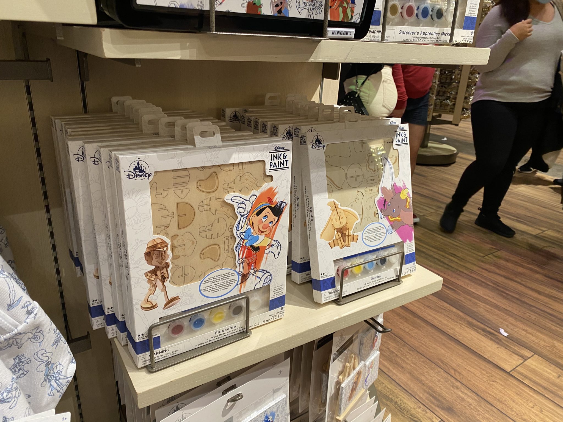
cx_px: 282
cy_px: 211
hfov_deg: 67.3
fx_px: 423
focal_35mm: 26
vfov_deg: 53.1
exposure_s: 1/60
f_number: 1.8
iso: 125
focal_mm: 4.25
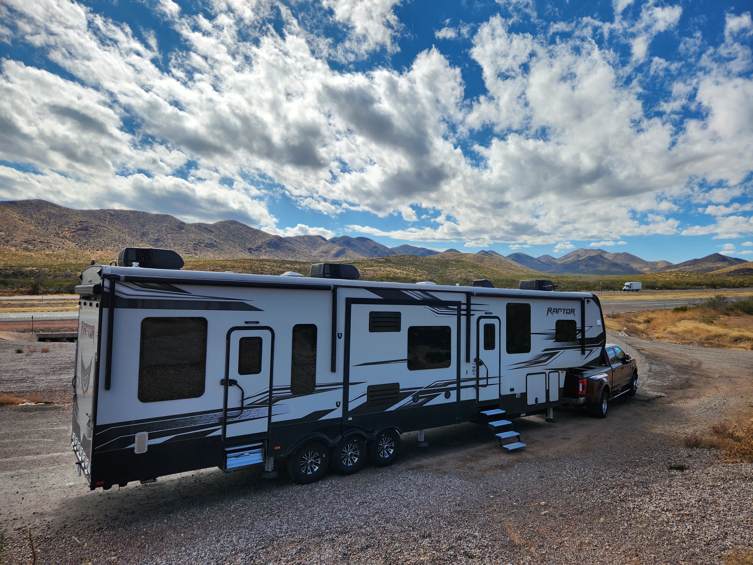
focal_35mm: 23
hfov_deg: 73.9
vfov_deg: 58.9
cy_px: 282
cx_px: 376
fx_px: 500
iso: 20
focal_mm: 5.4
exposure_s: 1/3717
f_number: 1.8
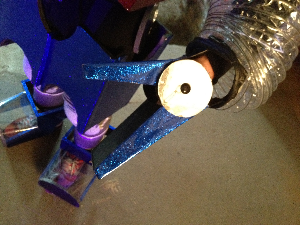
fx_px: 303
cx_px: 150
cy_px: 112
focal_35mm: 35
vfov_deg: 40.7
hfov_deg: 52.6
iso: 640
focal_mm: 4.28
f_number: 2.4
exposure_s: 1/15
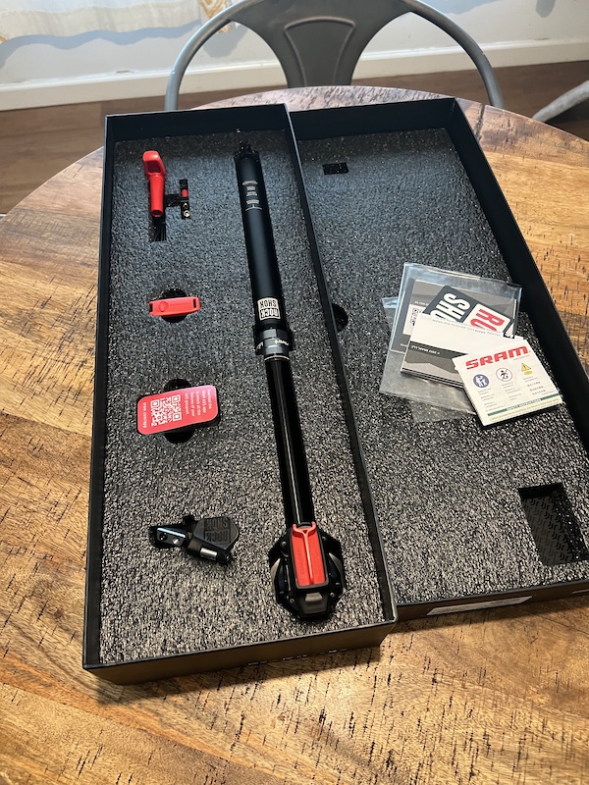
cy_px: 392
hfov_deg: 53.1
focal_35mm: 26
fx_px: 590
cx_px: 294
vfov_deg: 67.3
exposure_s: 1/60
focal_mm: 5.7
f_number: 1.5
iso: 400
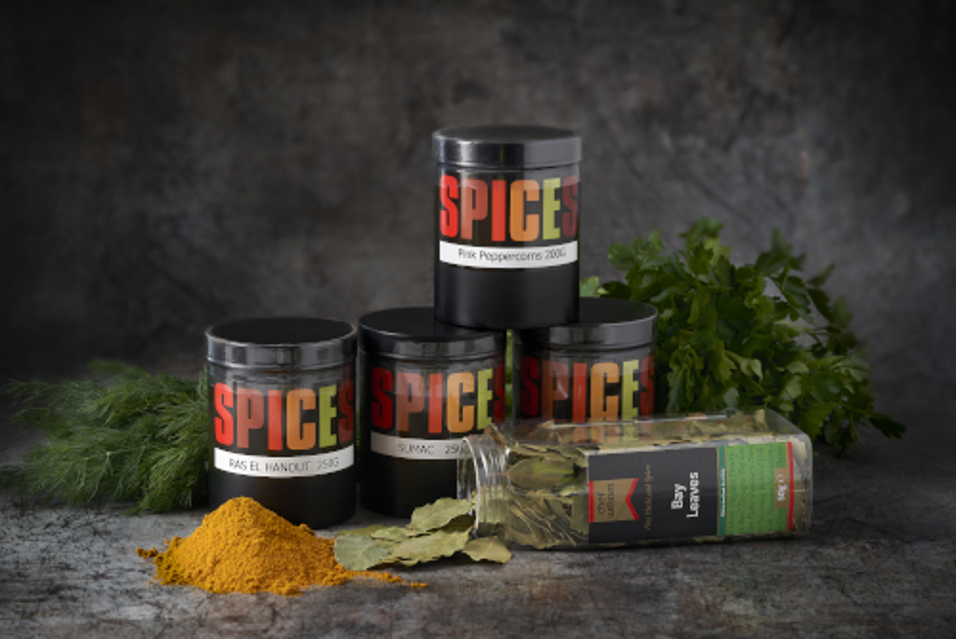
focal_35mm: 90
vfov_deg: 15.2
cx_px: 478
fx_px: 2391
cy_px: 320
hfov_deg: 22.6
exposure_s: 1/160
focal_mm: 90
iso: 100
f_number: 8
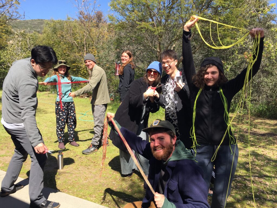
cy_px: 104
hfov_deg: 61.7
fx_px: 232
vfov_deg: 48.2
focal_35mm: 29
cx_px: 138
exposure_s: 1/898
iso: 32
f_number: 2.2
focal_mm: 4.15
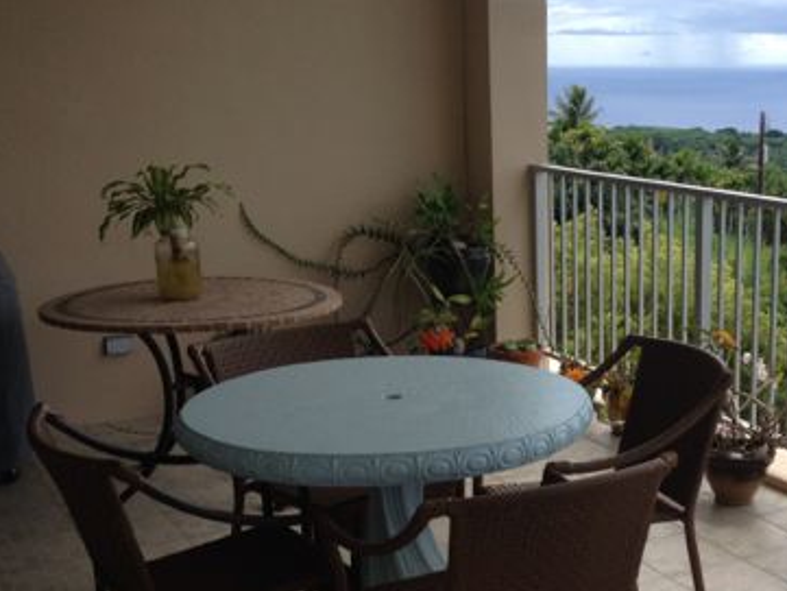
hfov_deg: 30.3
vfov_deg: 23.5
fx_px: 1410
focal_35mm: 62
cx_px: 643
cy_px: 399
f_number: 2.4
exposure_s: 1/789
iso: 50
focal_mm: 4.28
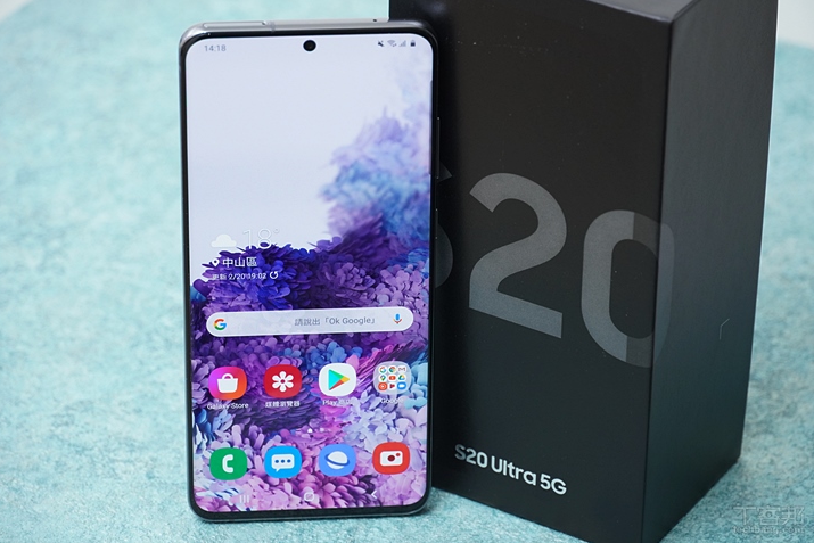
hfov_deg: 14.2
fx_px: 3279
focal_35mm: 145
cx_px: 406
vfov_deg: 9.5
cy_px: 271
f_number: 5.6
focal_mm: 96
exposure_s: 1/100
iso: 800
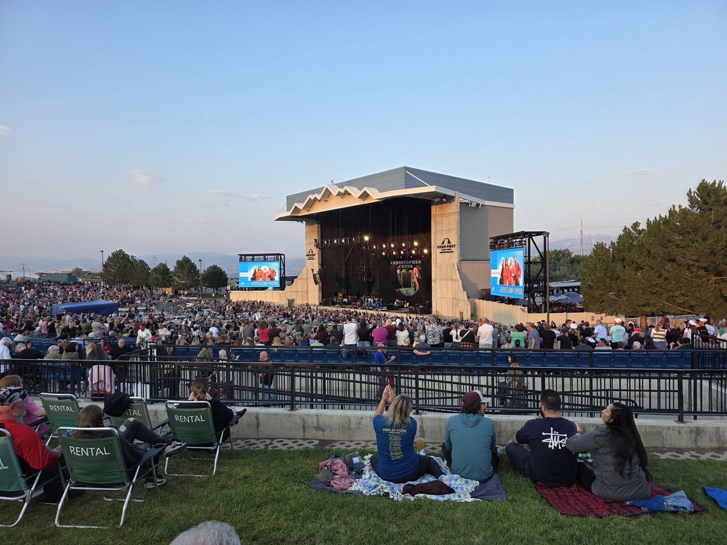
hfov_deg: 73.9
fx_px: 483
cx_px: 364
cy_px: 272
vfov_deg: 58.9
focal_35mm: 23
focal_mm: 6.3
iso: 12
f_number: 1.7
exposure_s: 1/120
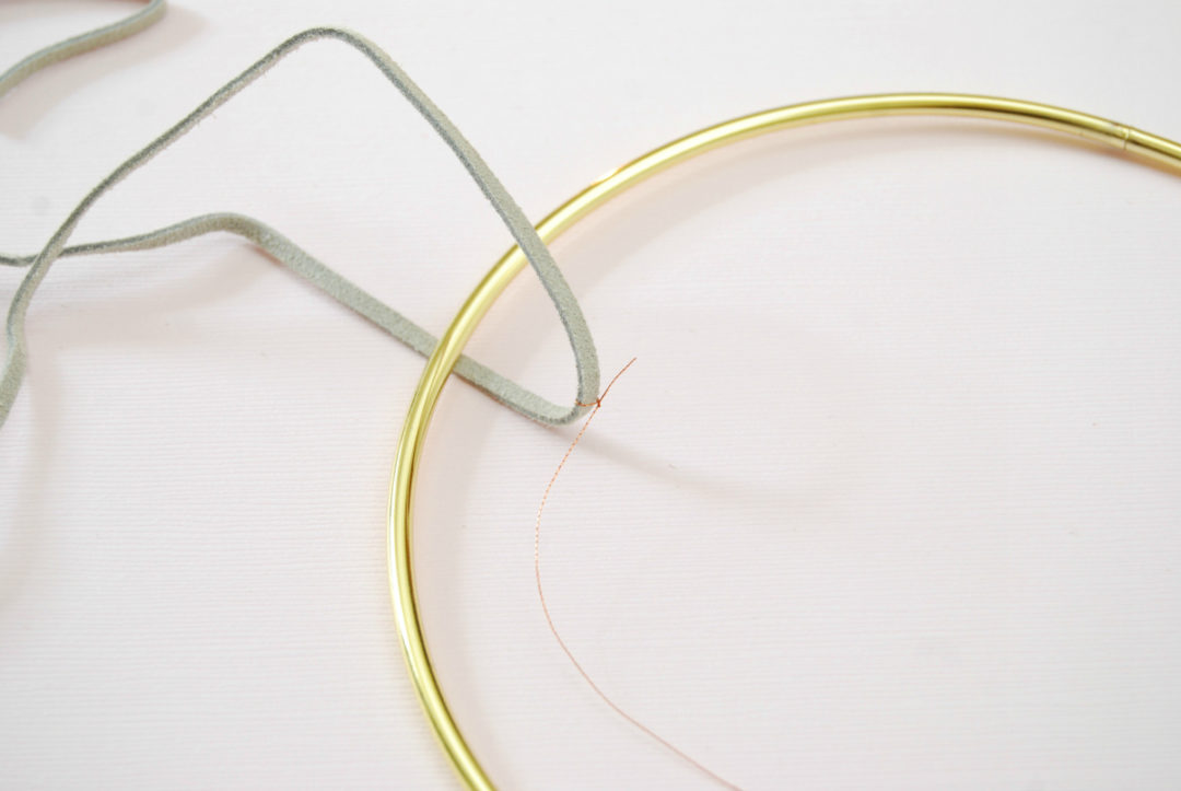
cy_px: 396
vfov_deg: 16.6
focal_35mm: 82
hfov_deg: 24.6
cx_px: 590
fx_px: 2710
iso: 400
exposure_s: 1/20
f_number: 5.6
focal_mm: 55
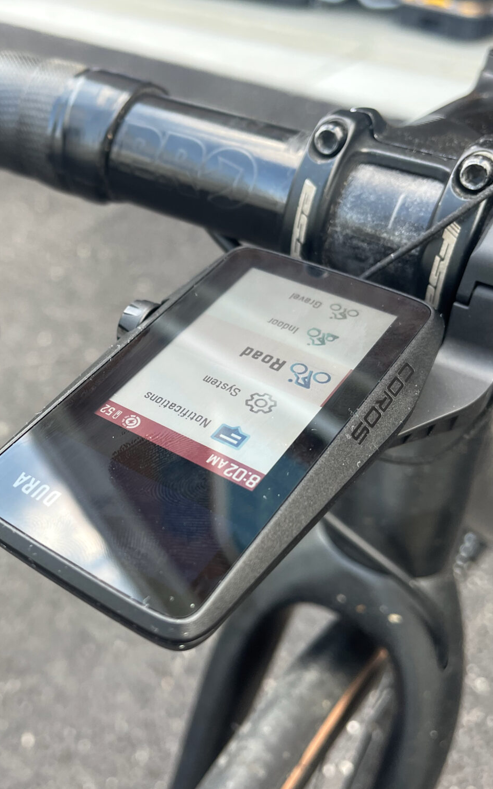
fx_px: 774
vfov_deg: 54.0
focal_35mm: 36
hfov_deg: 34.7
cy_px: 401
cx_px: 137
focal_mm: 5.1
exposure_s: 1/121
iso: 64
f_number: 1.6
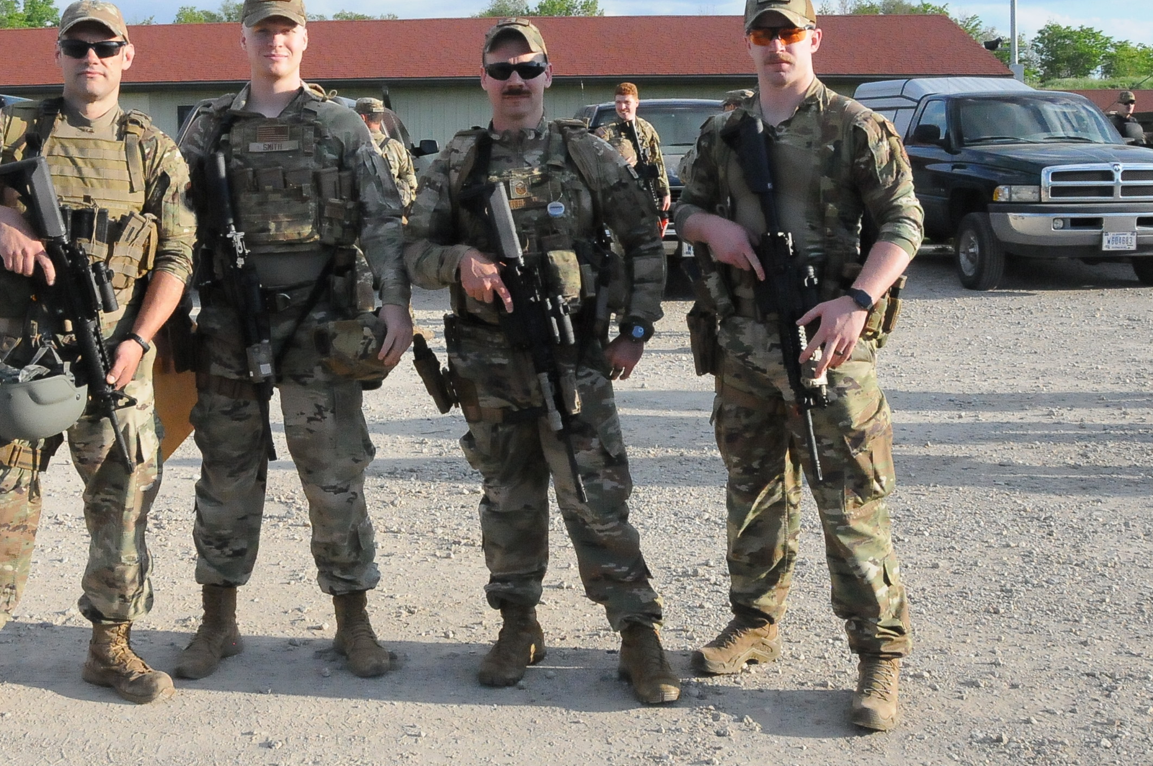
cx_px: 465
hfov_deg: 47.2
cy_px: 213
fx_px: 1312
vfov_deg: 32.1
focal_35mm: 41
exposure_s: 1/1000
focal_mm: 18
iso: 3200
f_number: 16
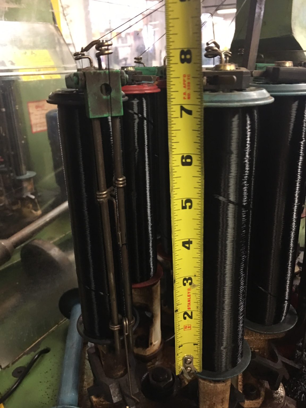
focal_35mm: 29
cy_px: 204
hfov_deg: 48.2
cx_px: 153
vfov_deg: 61.7
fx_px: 342
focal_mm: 4.15
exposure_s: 1/4
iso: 50
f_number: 2.2
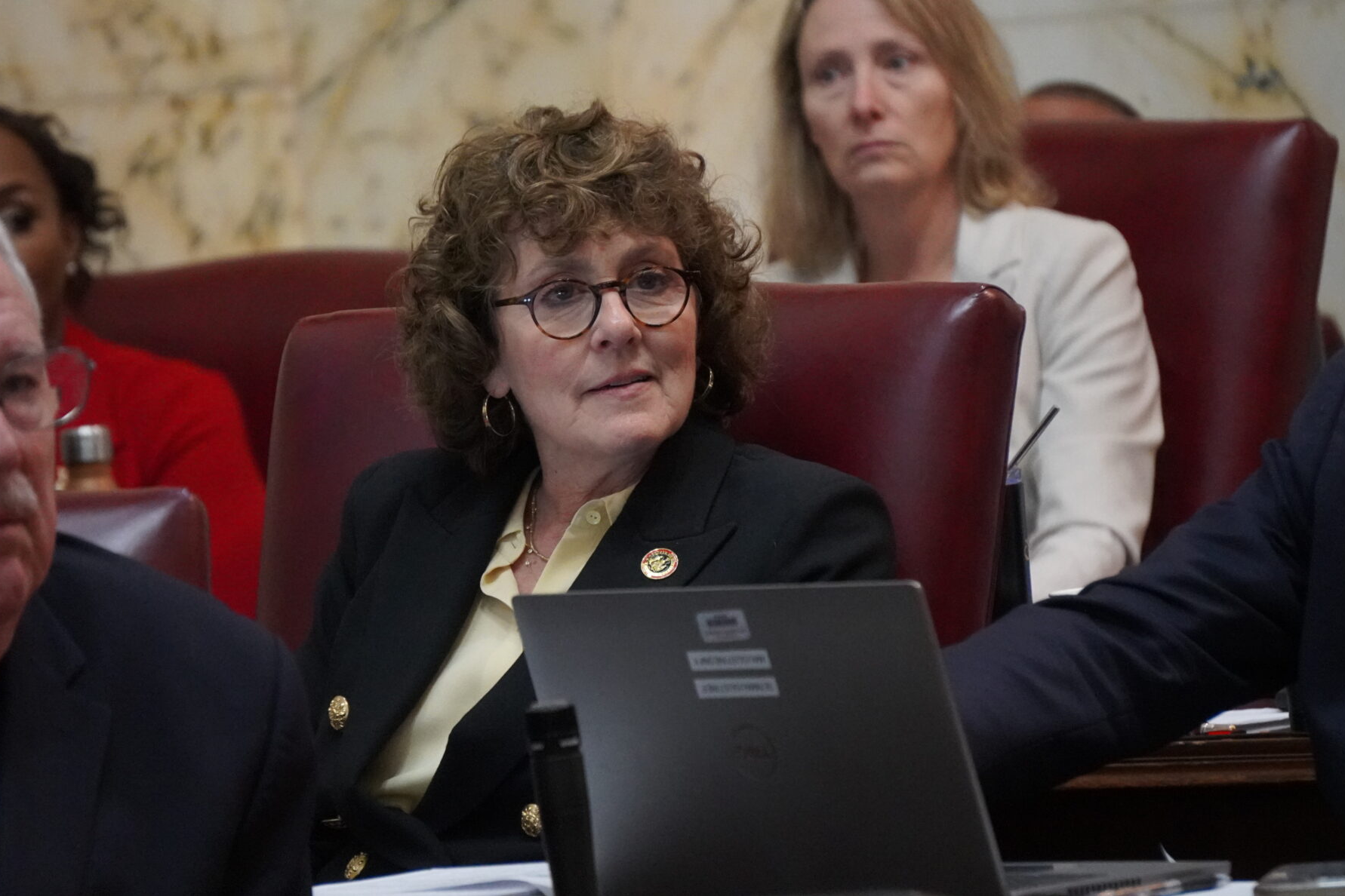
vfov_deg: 3.8
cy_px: 382
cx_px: 642
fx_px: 13524
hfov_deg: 5.7
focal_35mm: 362
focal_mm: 210
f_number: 6.3
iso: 6400
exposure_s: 1/50
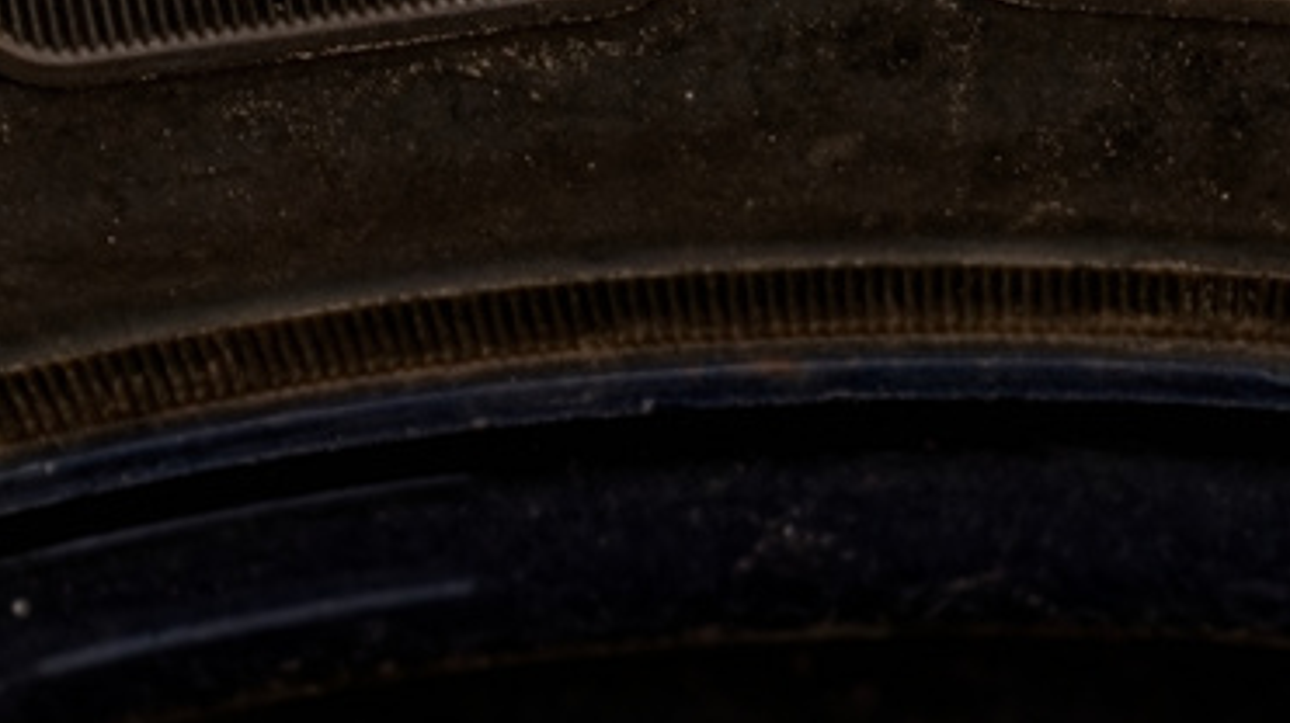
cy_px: 859
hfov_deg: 3.9
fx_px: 18764
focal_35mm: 549
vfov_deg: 2.2
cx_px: 987
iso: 250
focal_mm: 120
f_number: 5
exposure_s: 1/400
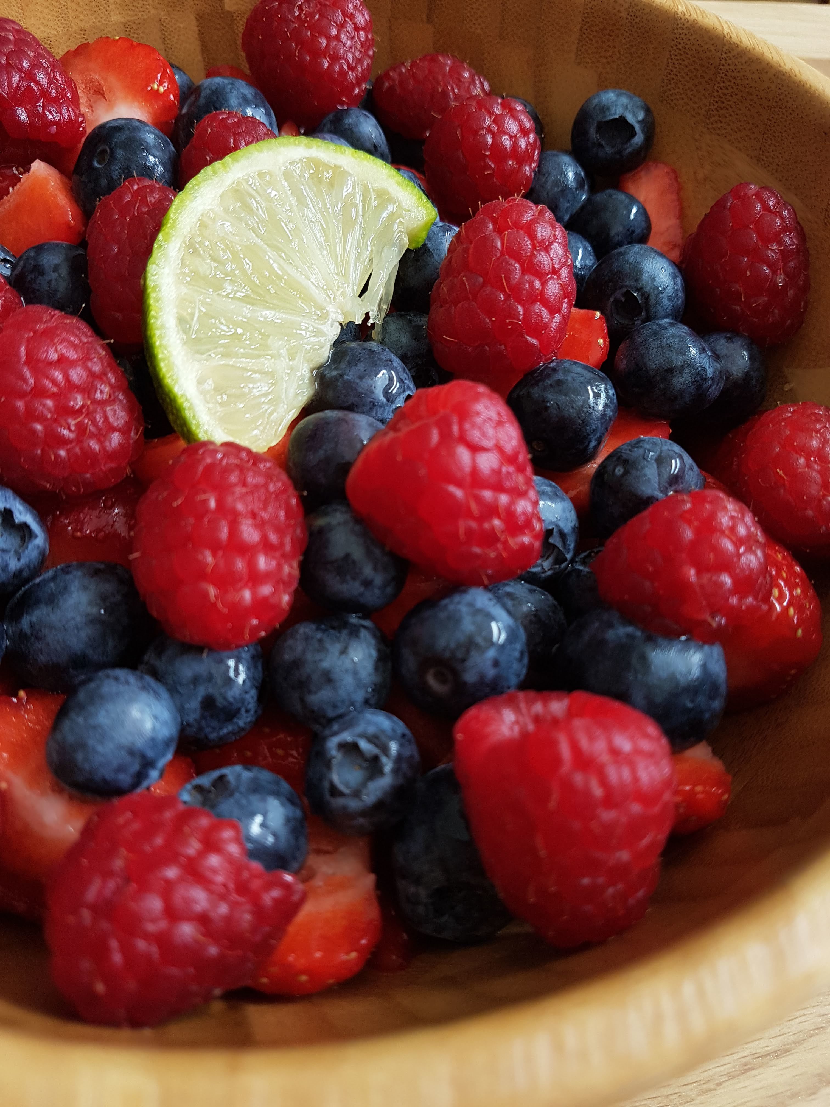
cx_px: 415
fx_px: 831
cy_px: 554
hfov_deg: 53.1
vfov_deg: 67.3
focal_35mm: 26
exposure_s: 1/166
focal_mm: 4.2
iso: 40
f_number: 1.7
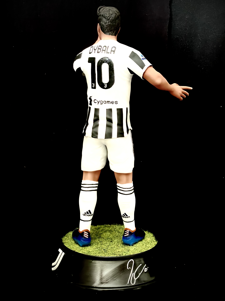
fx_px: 451
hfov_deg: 28.0
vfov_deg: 36.8
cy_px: 150
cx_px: 112
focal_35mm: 52
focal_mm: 6
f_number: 2
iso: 800
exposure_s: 1/60
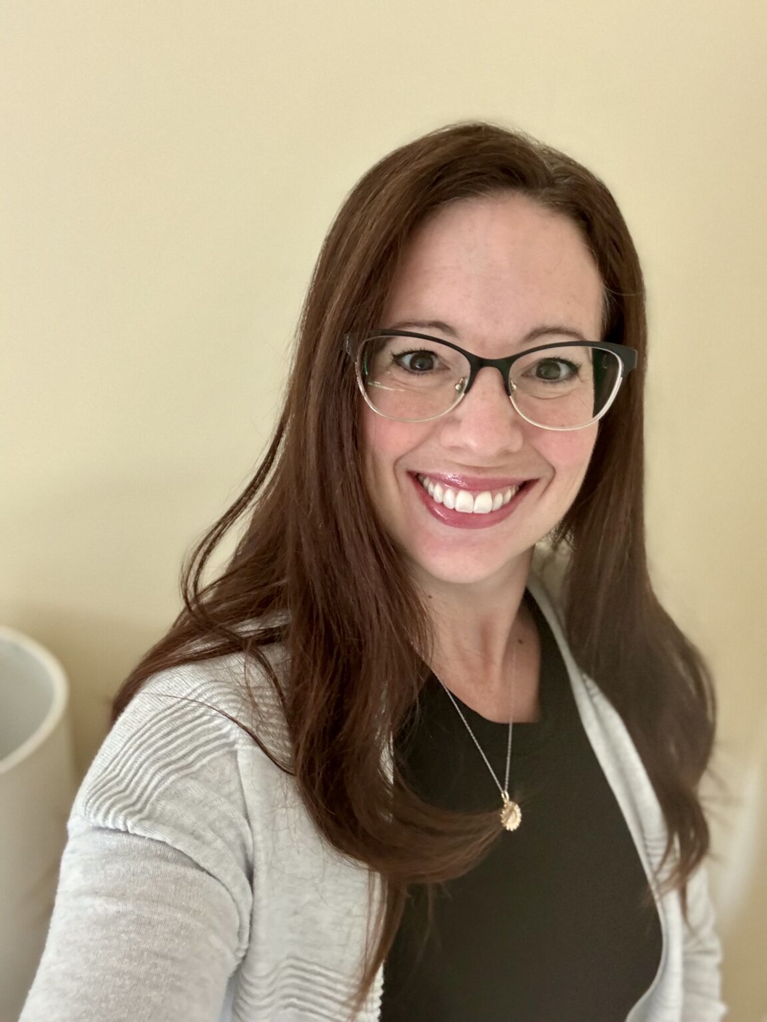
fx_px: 886
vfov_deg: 60.0
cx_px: 384
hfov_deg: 46.8
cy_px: 511
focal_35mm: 30
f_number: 1.9
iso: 320
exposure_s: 1/60
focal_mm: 2.69
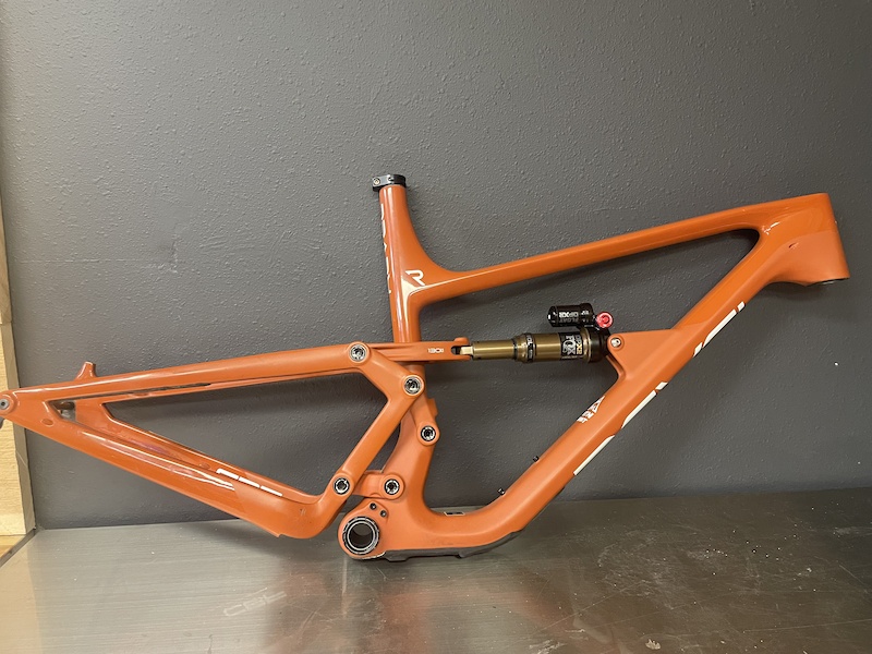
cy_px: 327
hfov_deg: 67.3
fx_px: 655
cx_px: 436
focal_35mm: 26
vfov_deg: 53.1
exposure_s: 1/60
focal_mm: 4.2
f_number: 1.6
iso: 400
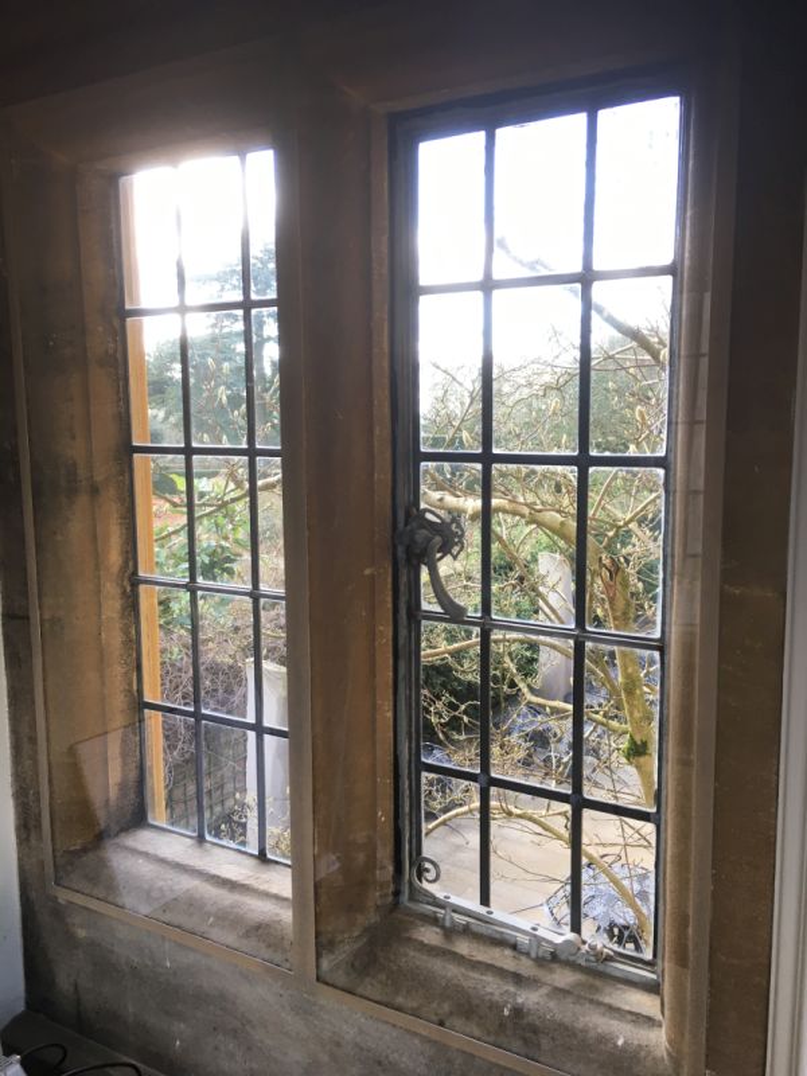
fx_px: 901
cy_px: 538
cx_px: 404
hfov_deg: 48.2
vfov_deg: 61.7
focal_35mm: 29
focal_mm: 4.15
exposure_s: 1/33
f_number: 2.2
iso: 25
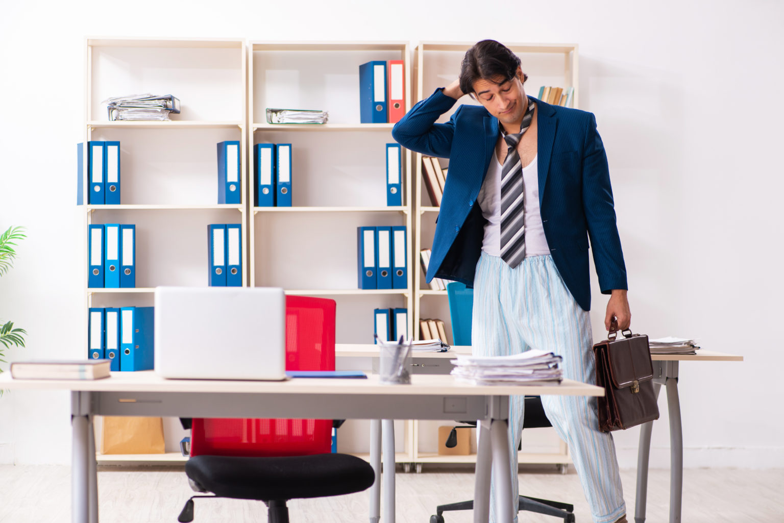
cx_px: 392
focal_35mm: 105
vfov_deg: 13.0
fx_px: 2287
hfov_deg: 19.5
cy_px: 262
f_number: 5
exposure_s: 1/100
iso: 100
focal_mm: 105
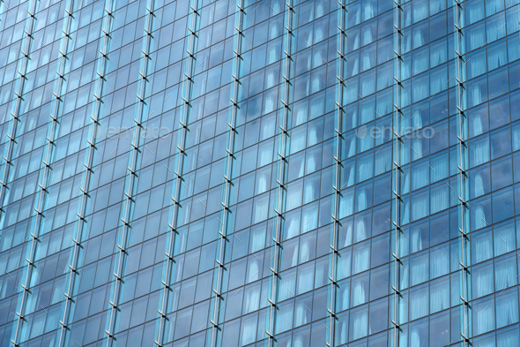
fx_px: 1516
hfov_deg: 19.5
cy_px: 174
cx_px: 260
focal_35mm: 105
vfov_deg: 13.0
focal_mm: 105
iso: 100
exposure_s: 1/320
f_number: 8
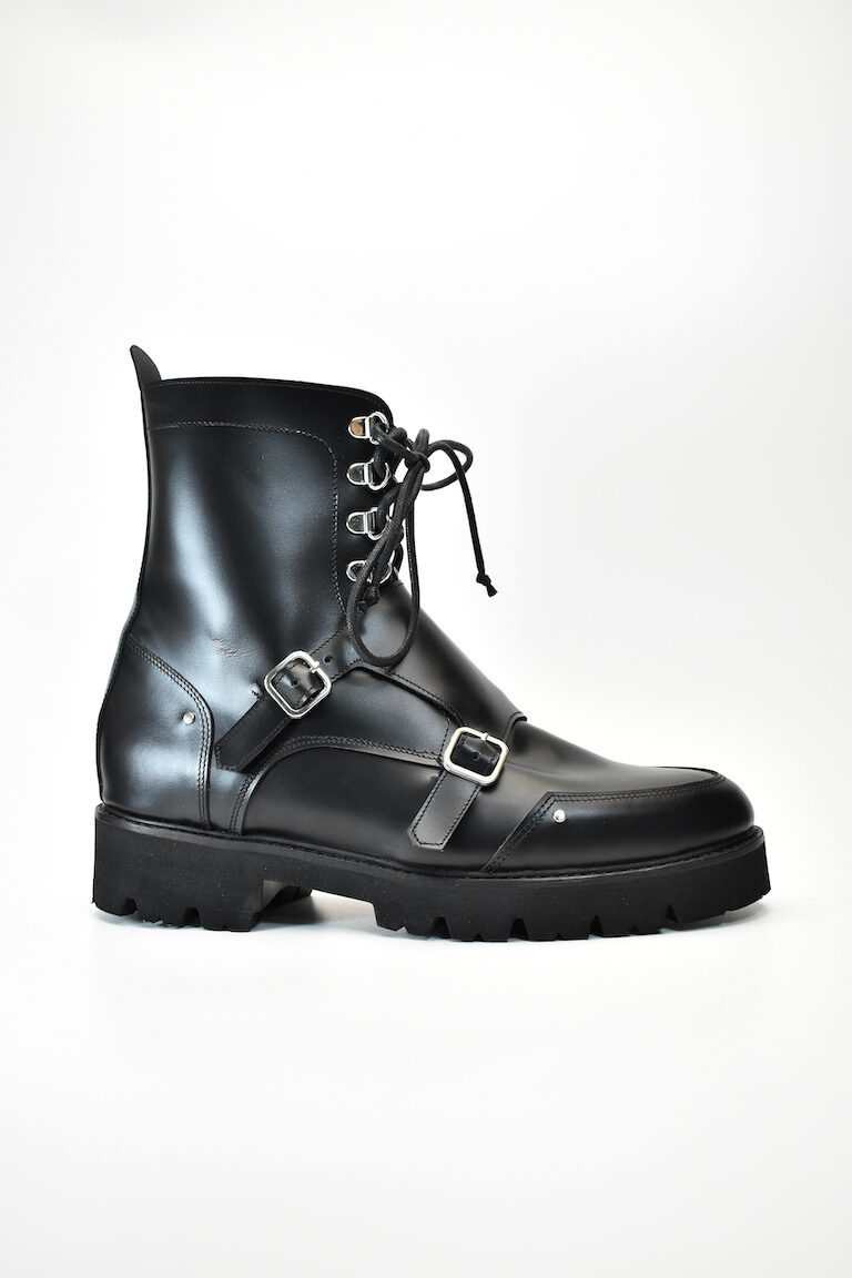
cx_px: 426
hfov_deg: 40.0
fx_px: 1171
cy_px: 639
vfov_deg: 57.2
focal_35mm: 33
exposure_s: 1/640
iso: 1600
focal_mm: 22
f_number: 5.6
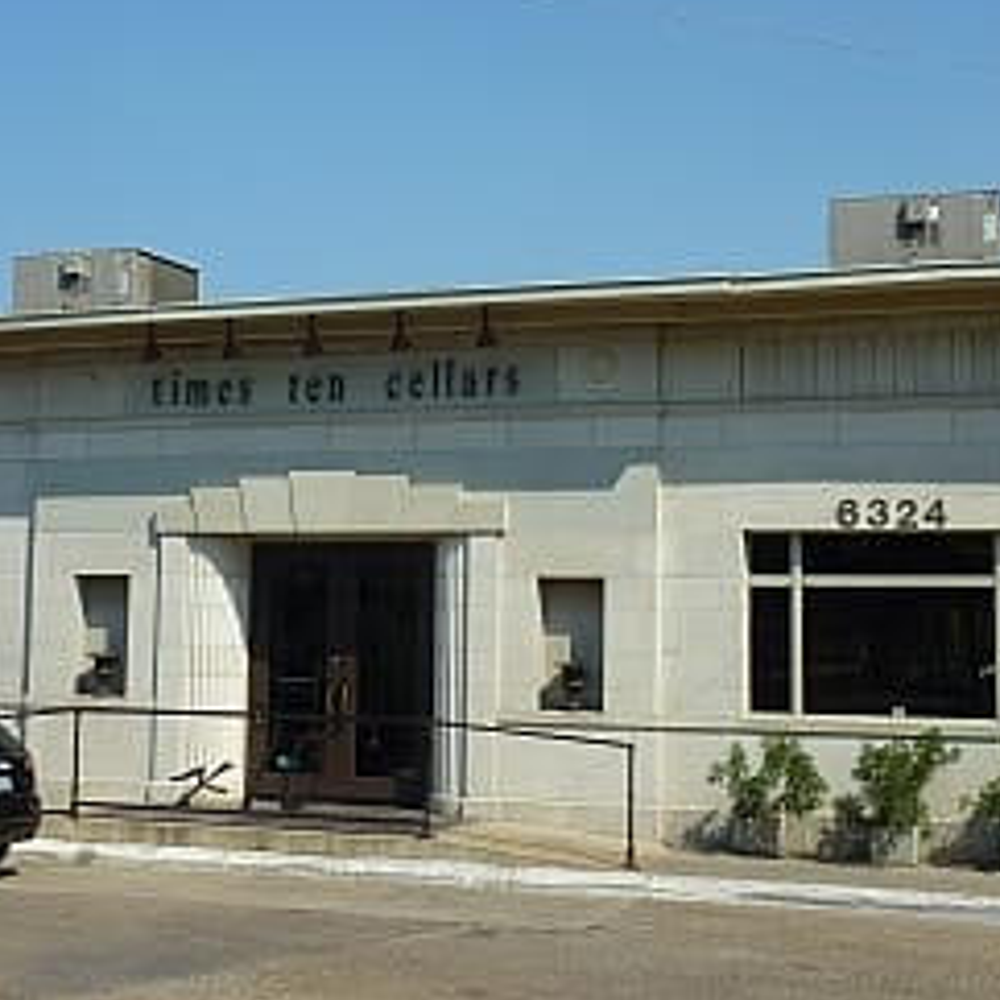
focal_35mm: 54
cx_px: 421
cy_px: 405
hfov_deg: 31.6
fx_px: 1765
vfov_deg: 31.6
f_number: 5.6
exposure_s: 1/400
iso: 80
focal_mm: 6.1
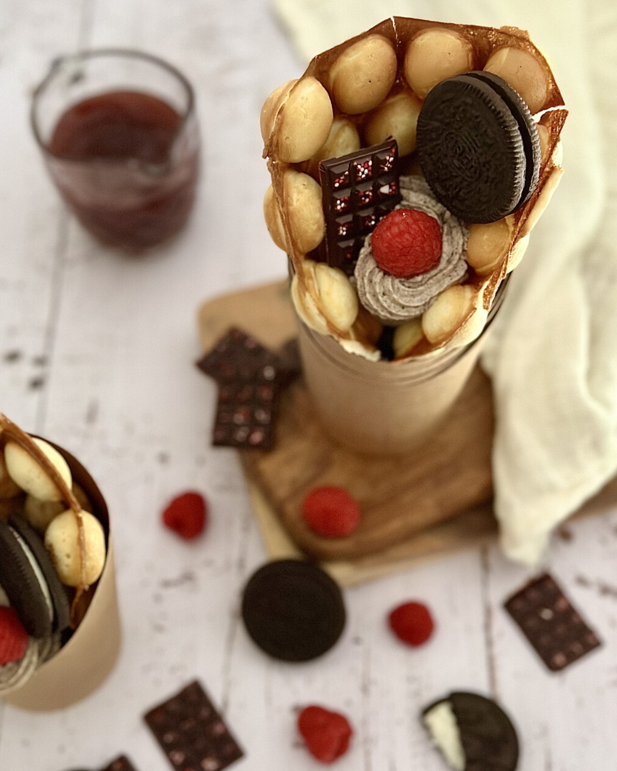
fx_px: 1164
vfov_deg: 36.6
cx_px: 308
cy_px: 414
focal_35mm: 51
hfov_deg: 29.7
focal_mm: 6.86
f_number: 1.78
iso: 800
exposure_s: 1/30
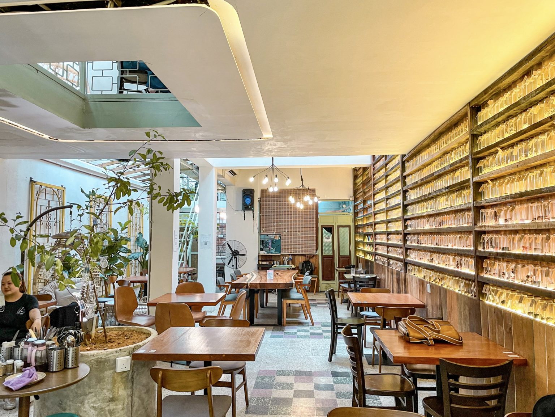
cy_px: 208
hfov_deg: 67.3
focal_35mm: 26
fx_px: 417
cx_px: 278
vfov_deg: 53.1
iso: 200
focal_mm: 4.2
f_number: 1.6
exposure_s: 1/50
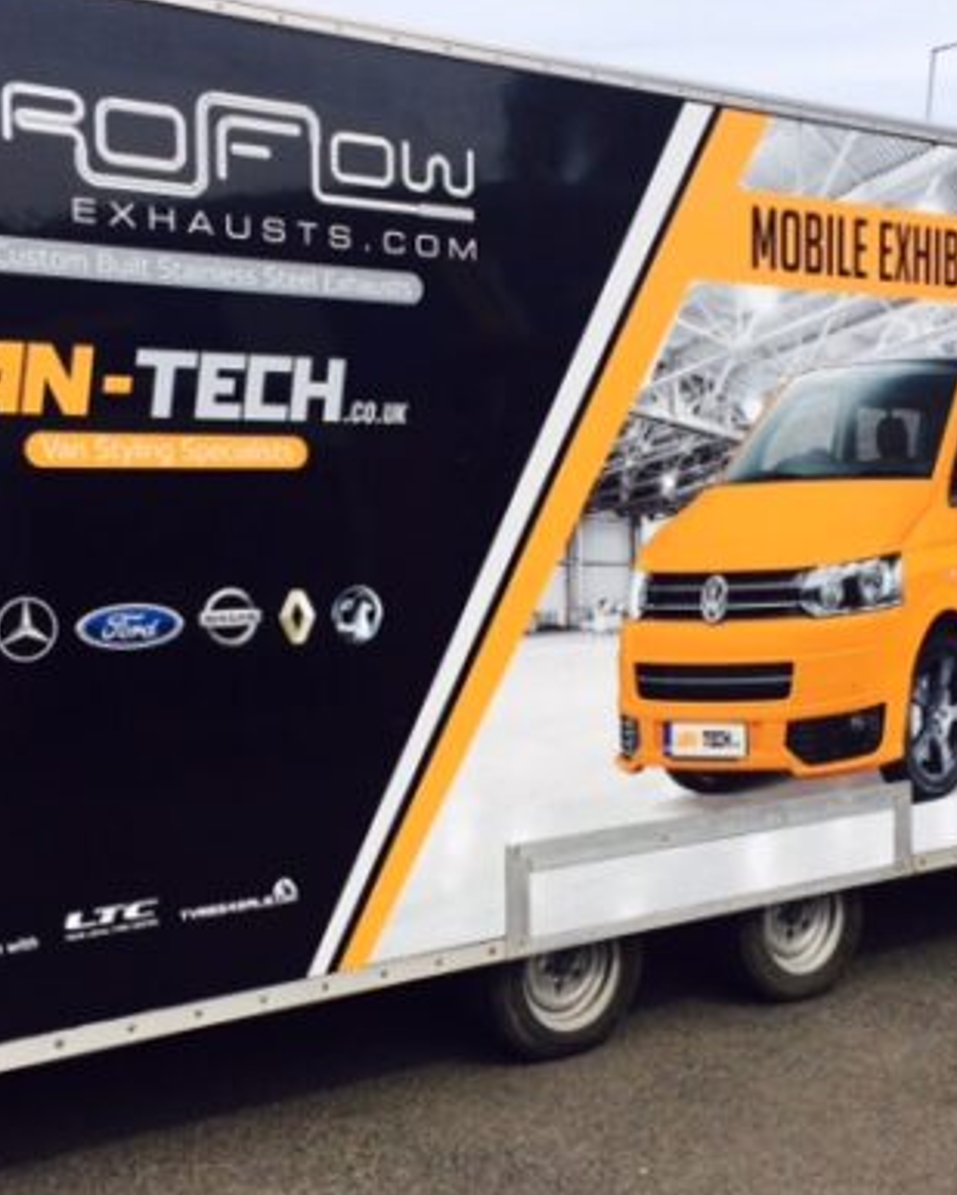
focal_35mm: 44
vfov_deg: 42.0
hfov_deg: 34.1
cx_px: 418
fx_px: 1557
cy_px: 560
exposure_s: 1/1953
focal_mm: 4.15
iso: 32
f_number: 2.2
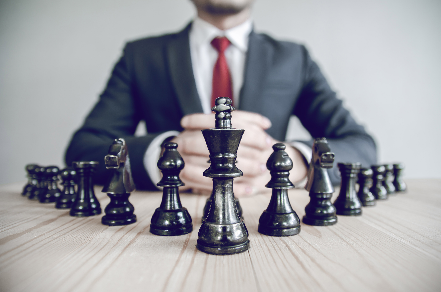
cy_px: 146
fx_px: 587
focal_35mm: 48
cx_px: 220
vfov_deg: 28.0
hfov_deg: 41.2
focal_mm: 32
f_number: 4
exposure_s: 1/30
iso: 100
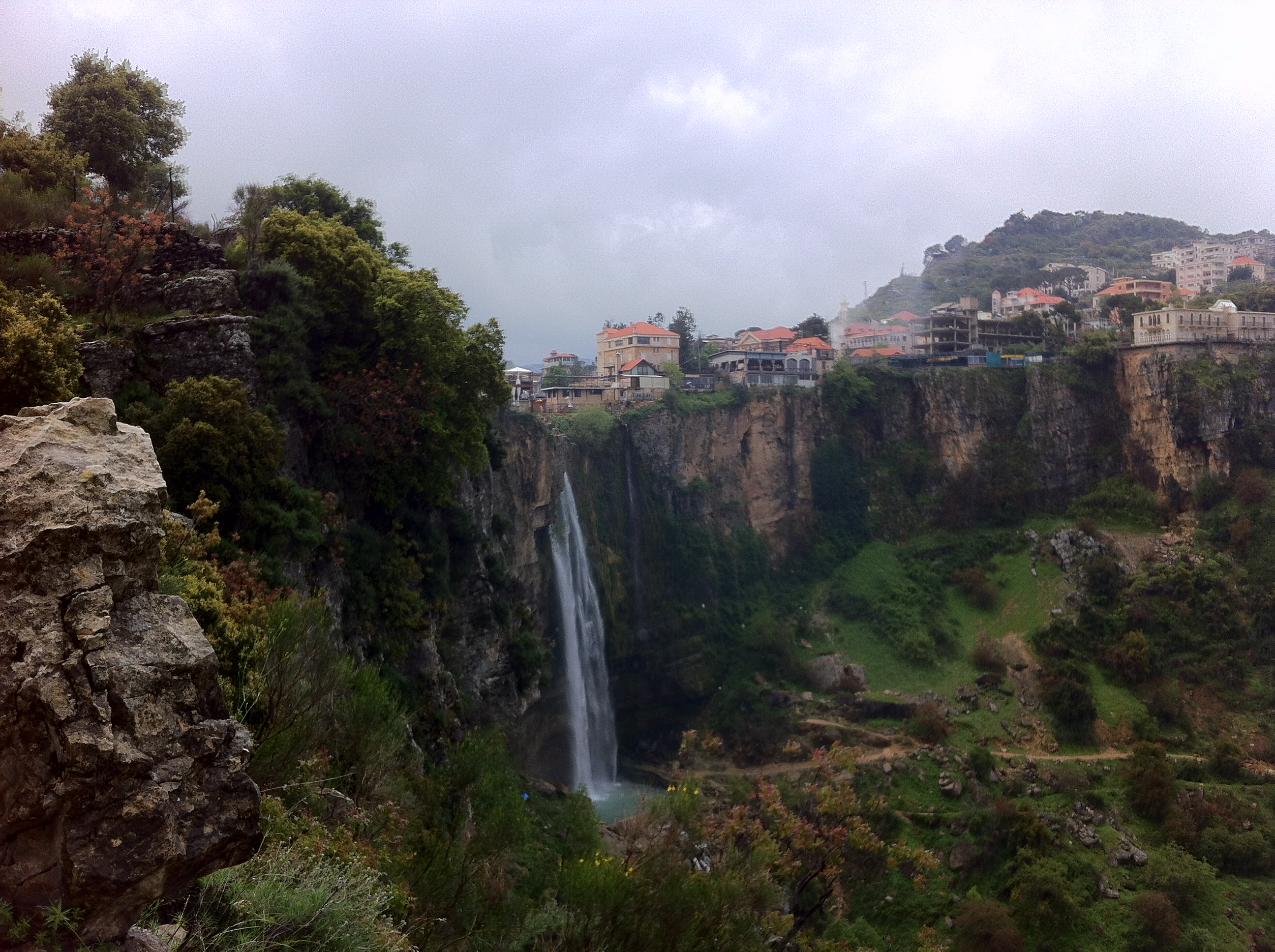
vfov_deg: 40.6
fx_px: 1287
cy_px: 476
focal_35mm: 35
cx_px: 638
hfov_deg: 52.7
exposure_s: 1/293
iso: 80
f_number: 2.8
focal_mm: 3.85
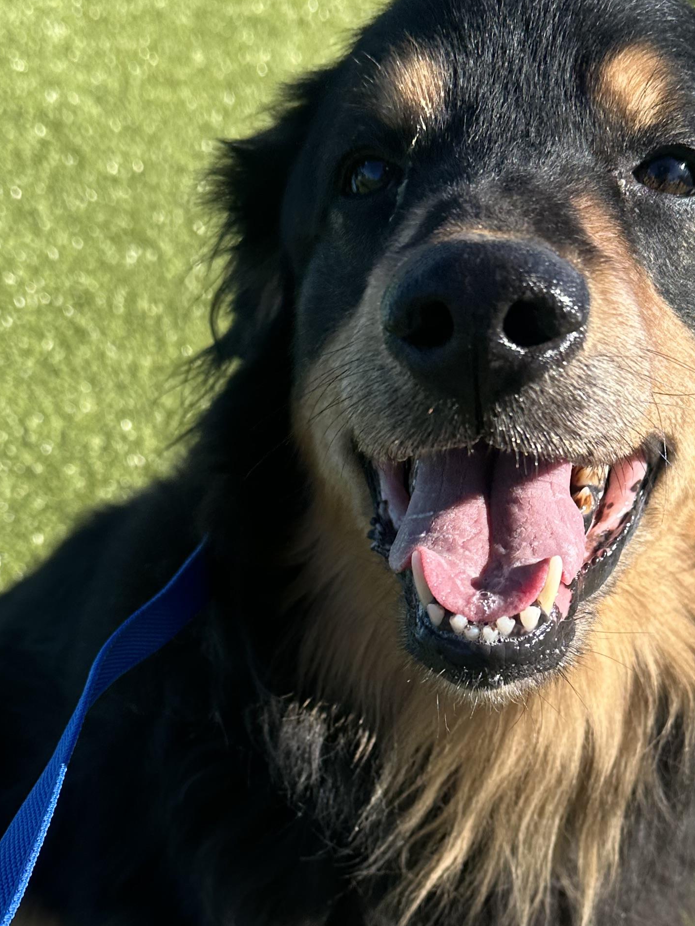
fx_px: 1365
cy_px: 727
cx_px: 361
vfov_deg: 36.4
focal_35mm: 51
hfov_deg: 28.6
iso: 80
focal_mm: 6.86
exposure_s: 1/1845
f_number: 1.78
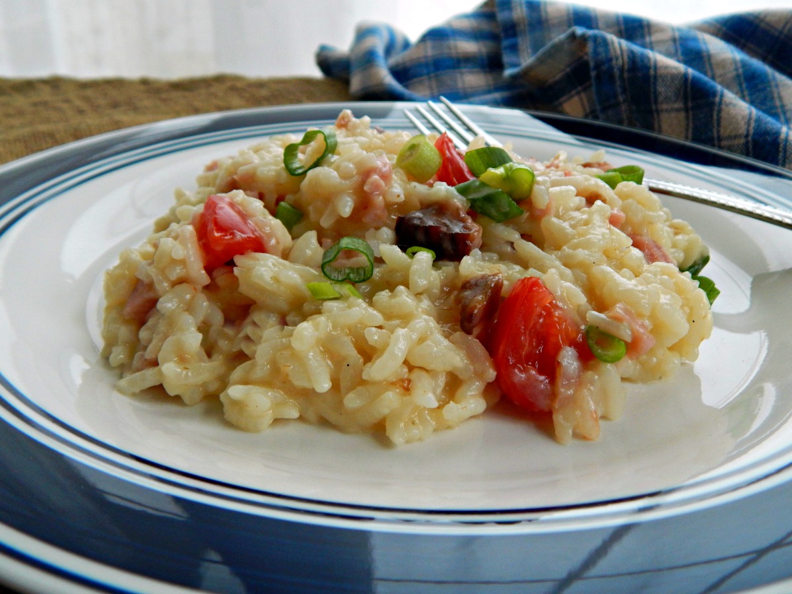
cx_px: 396
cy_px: 297
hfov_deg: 52.6
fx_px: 801
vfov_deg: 40.7
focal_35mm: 35
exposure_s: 1/30
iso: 250
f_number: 3.3
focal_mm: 6.1
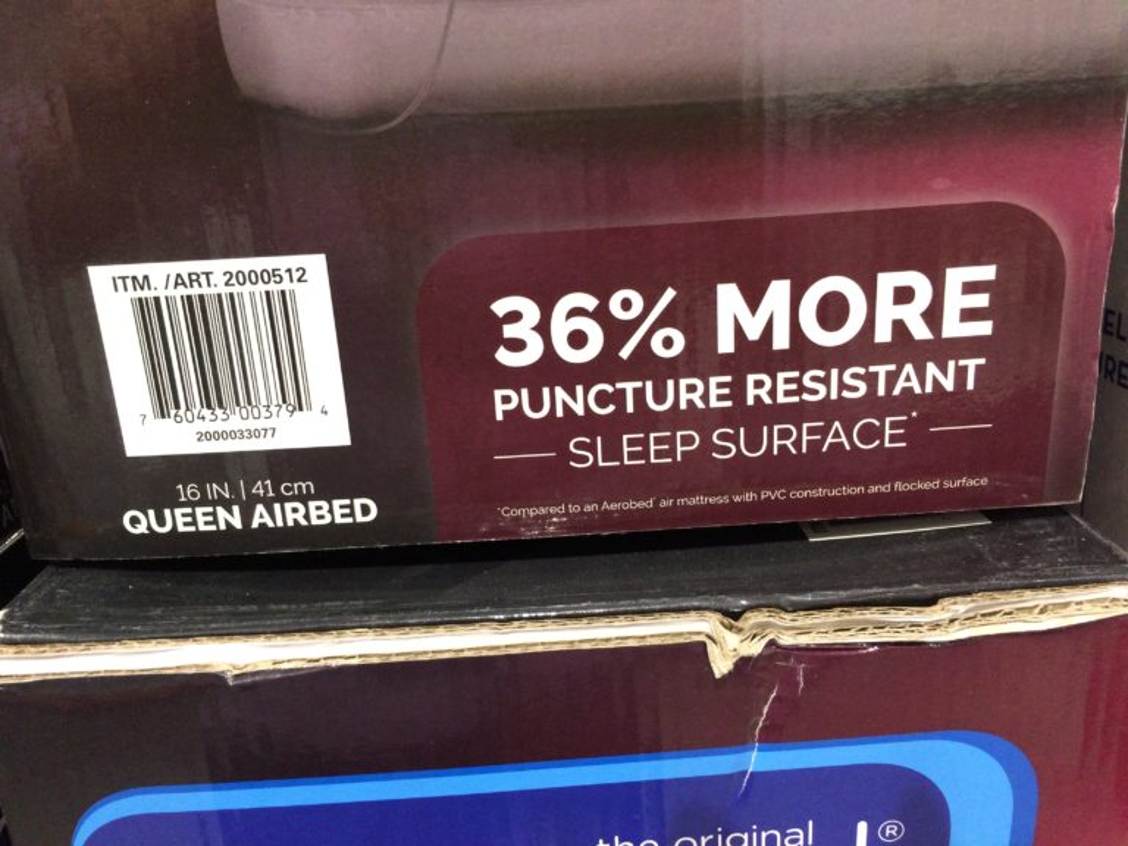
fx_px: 945
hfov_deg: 61.7
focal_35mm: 29
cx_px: 564
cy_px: 423
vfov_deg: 48.2
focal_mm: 4.15
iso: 250
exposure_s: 1/33
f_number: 2.2
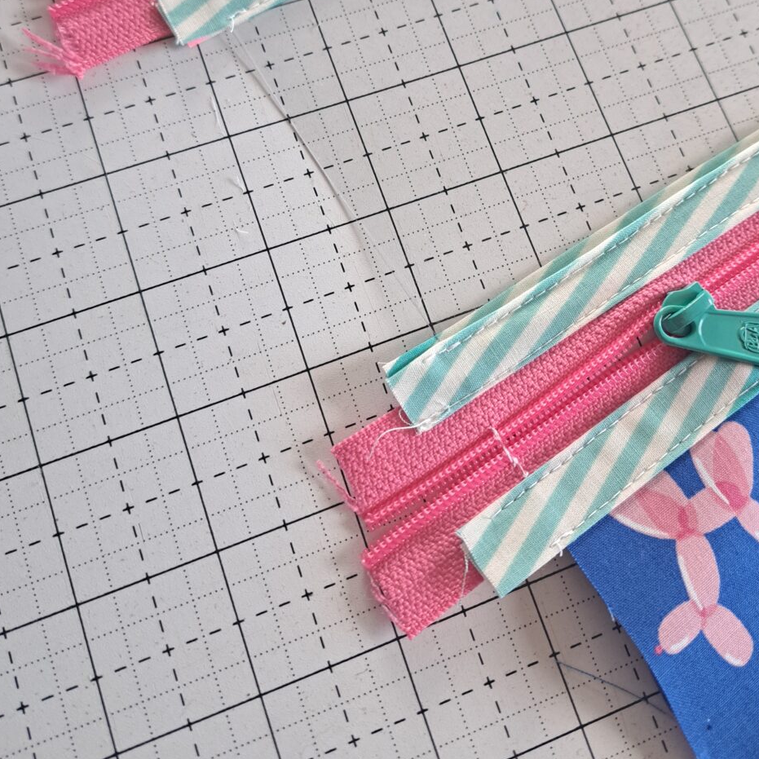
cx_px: 435
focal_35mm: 35
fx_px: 868
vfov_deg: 45.9
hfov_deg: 47.1
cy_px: 213
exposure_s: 1/60
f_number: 1.8
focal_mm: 5.23
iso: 200
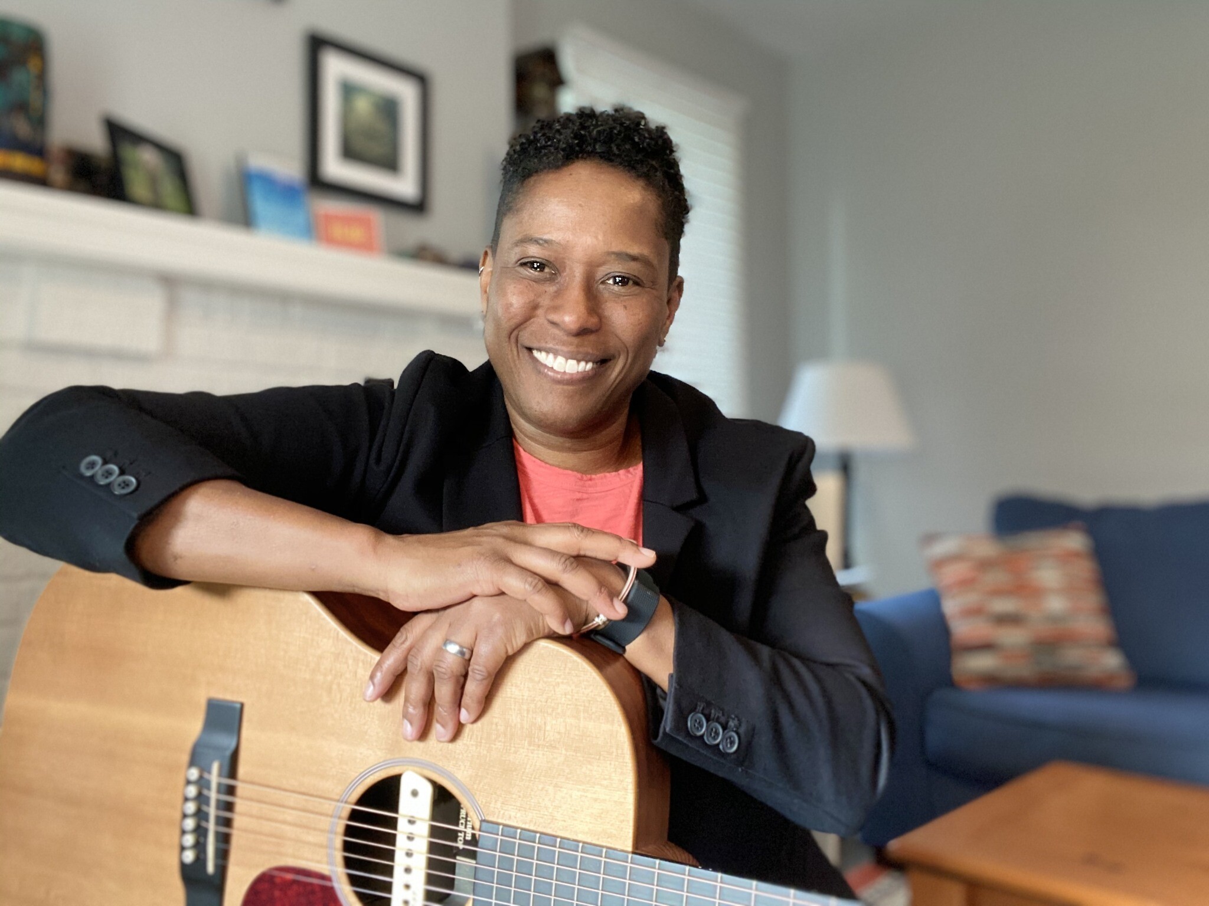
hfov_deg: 60.0
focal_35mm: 30
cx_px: 604
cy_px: 453
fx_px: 1048
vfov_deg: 46.8
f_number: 2.2
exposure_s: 1/40
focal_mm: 2.71
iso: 400
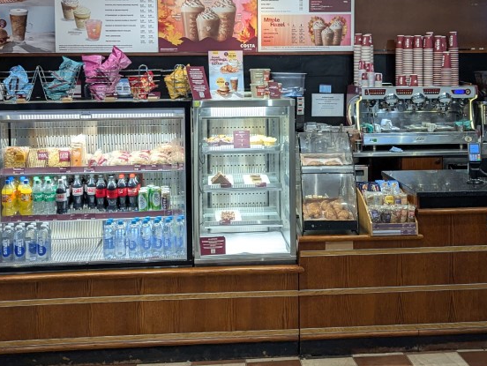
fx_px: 732
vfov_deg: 27.6
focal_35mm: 52
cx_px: 279
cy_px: 79
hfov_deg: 36.7
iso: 76
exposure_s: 1/66
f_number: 1.85
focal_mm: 6.81
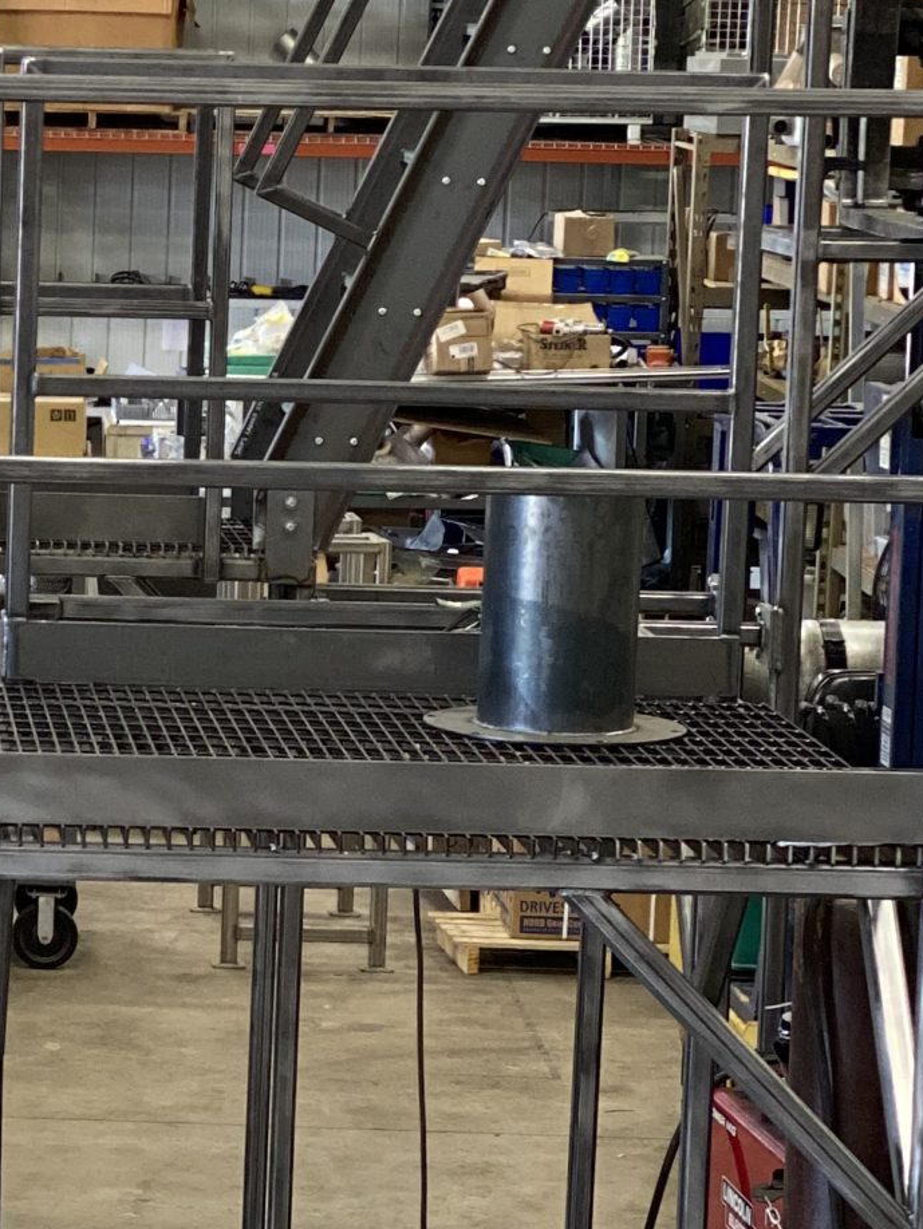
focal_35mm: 145
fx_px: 5153
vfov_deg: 13.6
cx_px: -184
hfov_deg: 10.1
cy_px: 653
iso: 200
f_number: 2
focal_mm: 6
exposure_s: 1/120
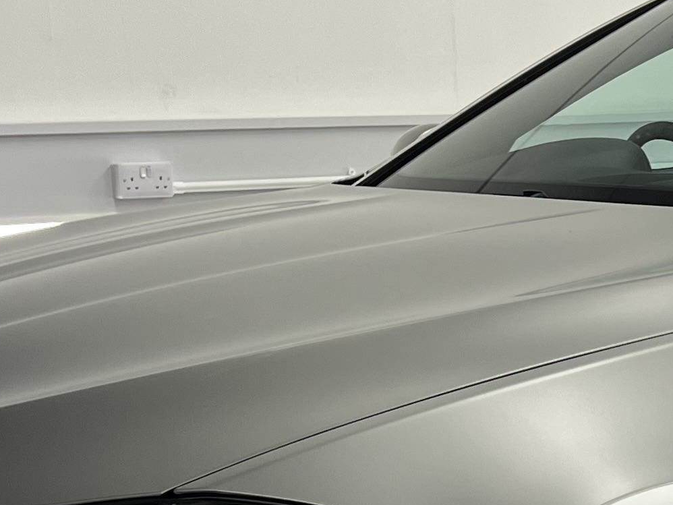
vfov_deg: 13.9
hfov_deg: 18.2
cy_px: 525
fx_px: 2042
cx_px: 680
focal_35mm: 105
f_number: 1.5
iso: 125
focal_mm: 5.7
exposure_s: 1/100
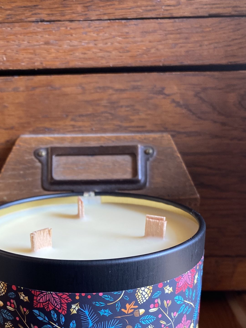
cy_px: 268
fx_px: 436
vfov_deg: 39.4
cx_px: 91
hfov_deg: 31.4
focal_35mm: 46
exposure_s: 1/100
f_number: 1.8
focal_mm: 4.25
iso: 64
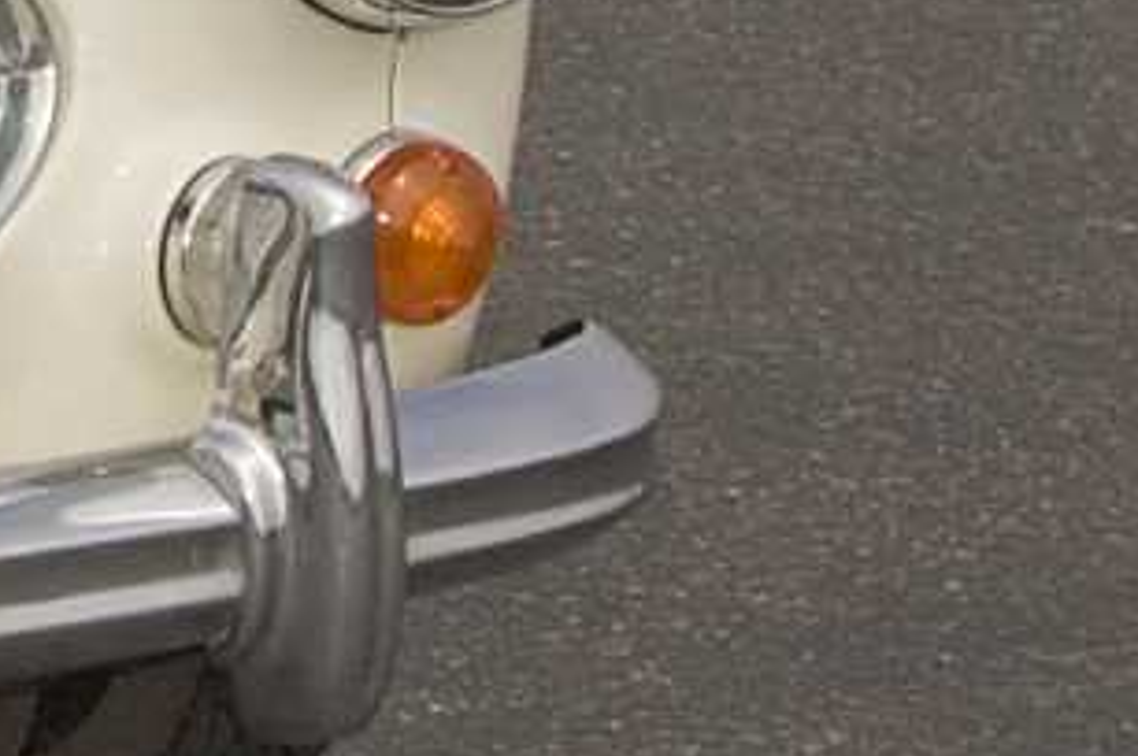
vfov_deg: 3.0
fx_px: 14525
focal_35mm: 460
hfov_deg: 4.3
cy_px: -825
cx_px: -2532
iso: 250
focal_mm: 46
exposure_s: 1/500
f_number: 13
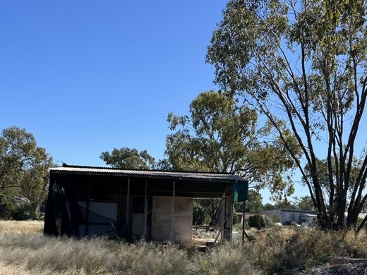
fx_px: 573
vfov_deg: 26.6
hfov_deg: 35.5
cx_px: 159
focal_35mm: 54
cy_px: 212
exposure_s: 1/3571
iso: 50
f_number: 1.5
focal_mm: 5.7
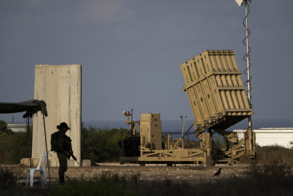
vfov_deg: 3.4
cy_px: 98
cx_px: 146
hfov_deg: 5.2
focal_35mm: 400
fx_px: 3256
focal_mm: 400
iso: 400
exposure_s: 1/1600
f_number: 11
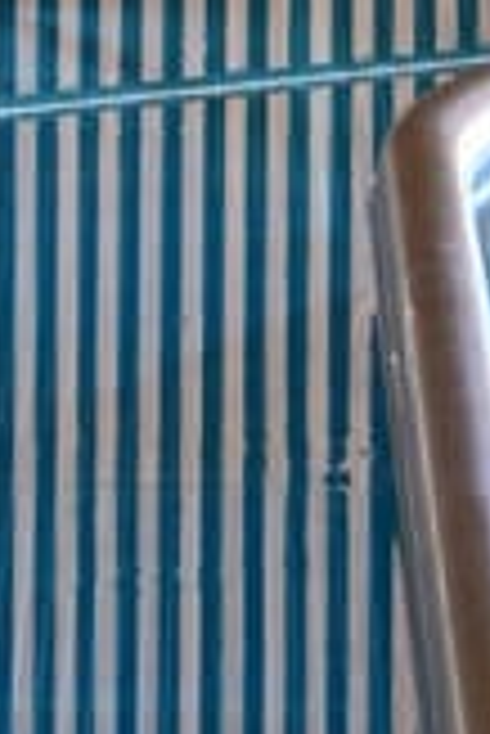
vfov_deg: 4.4
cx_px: 339
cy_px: -387
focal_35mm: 460
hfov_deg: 3.0
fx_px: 9371
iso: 100
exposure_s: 1/3
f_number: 11
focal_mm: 75
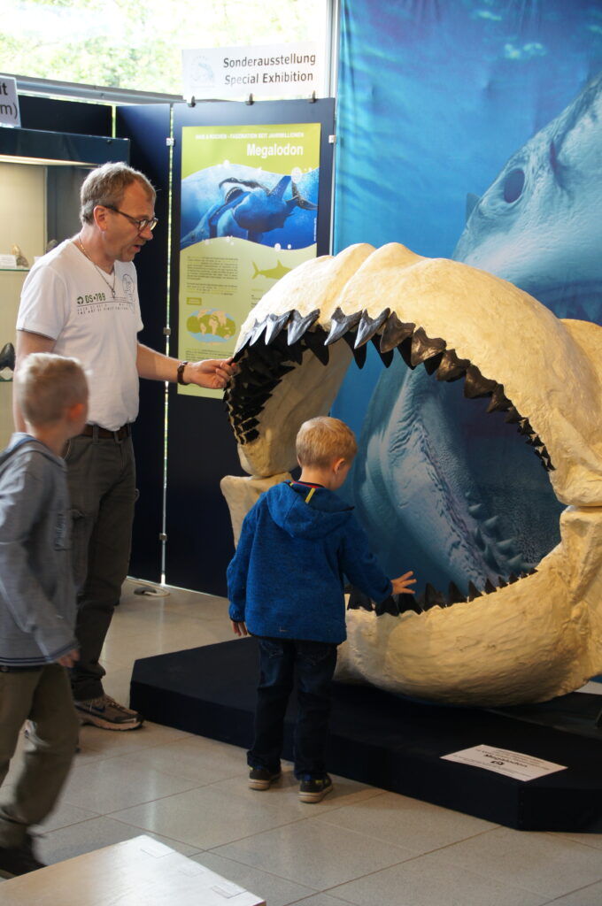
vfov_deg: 29.9
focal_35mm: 68
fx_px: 1698
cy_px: 453
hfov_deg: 20.1
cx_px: 301
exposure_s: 1/80
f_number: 4.5
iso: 500
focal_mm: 45
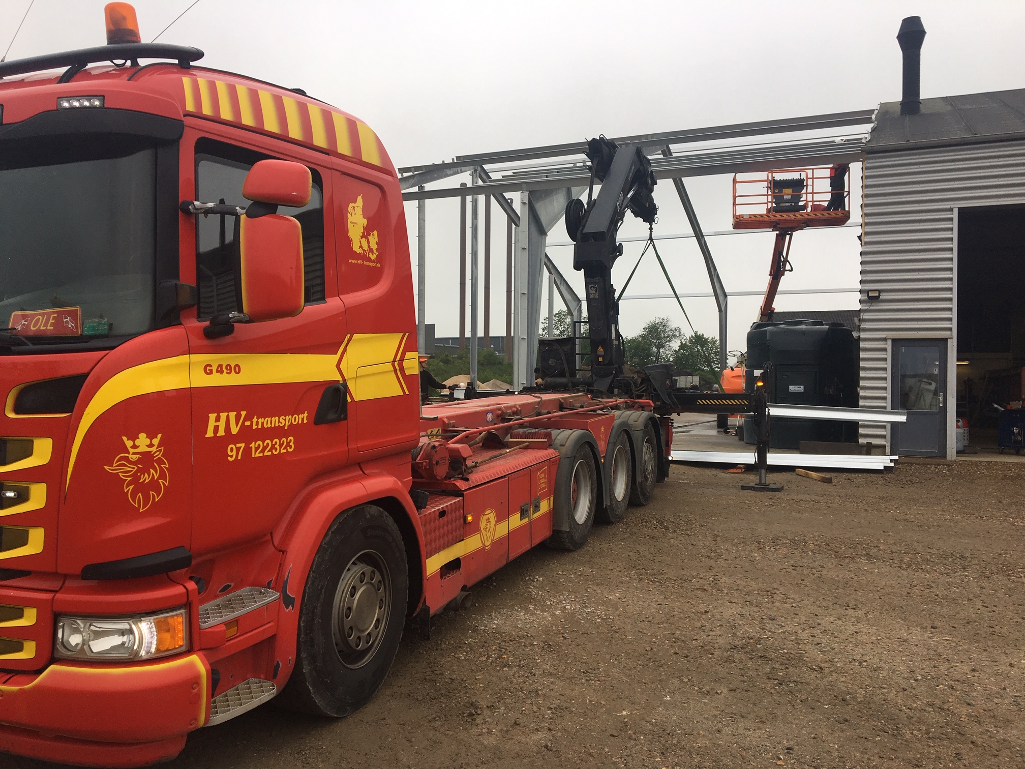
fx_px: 859
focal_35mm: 29
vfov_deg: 48.2
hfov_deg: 61.7
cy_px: 384
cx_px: 512
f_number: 2.2
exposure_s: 1/240
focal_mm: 4.15
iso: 25
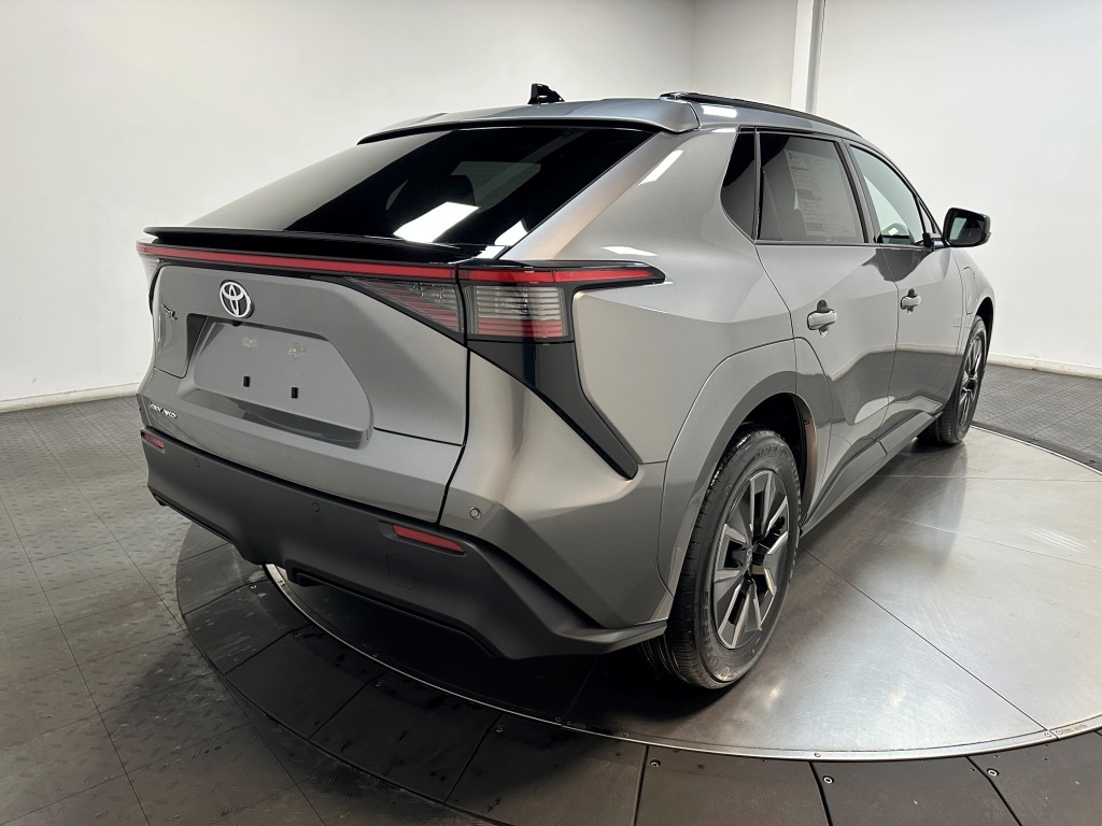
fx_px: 764
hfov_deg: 71.6
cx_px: 551
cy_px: 413
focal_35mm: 24
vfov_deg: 56.8
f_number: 1.78
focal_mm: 6.86
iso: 400
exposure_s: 1/60
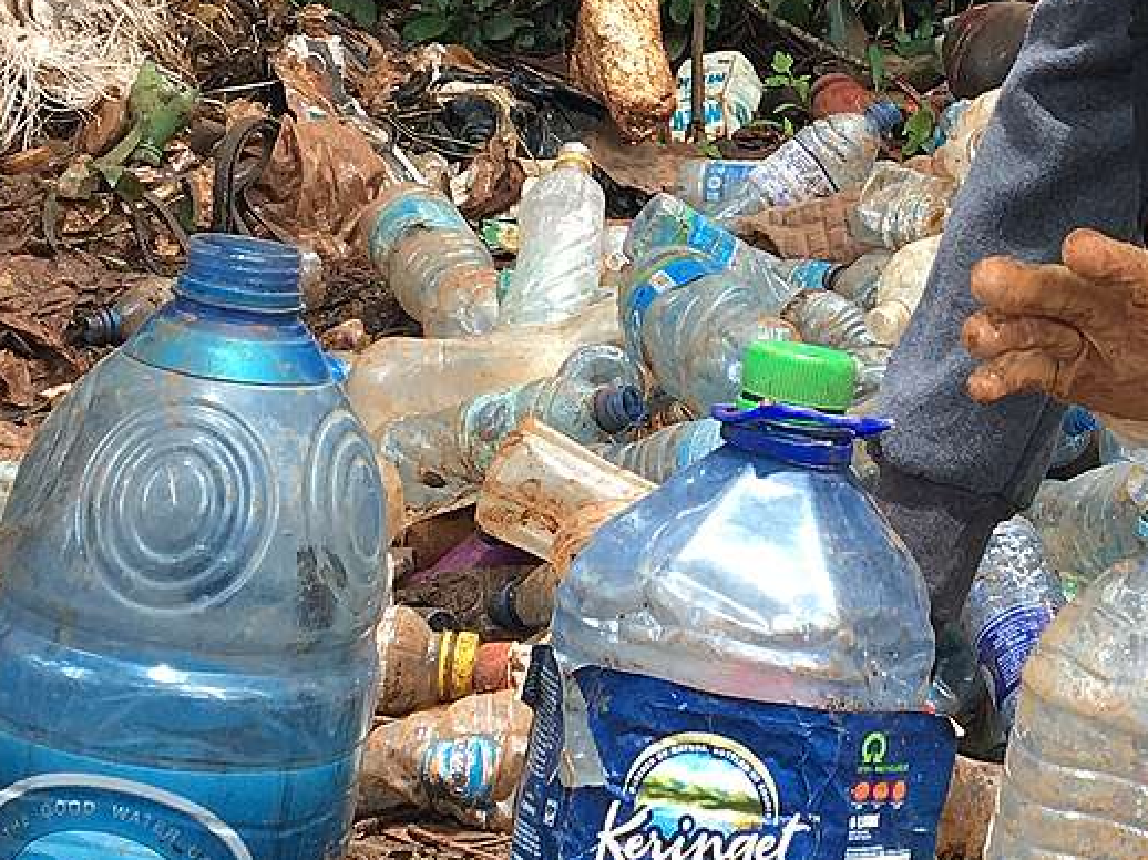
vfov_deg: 14.4
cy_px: 206
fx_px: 3381
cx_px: 896
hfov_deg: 19.1
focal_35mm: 102
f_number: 2.2
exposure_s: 1/100
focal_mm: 4.15
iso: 32
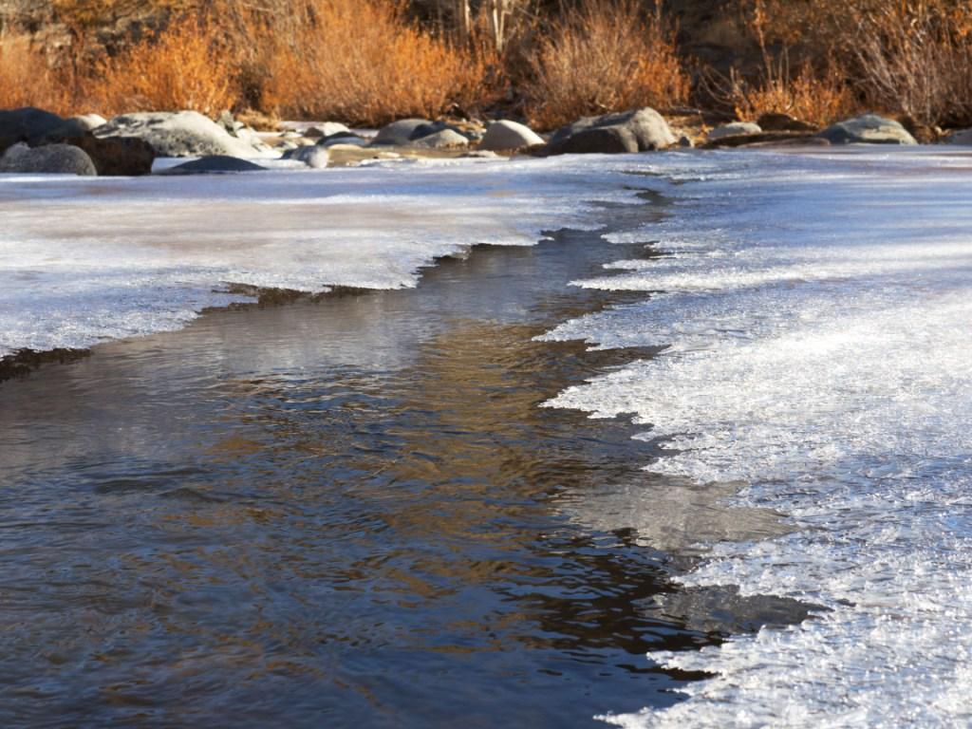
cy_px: 364
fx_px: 1685
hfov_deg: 32.2
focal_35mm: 60
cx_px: 486
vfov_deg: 24.4
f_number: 8
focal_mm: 30
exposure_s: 1/100
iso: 200
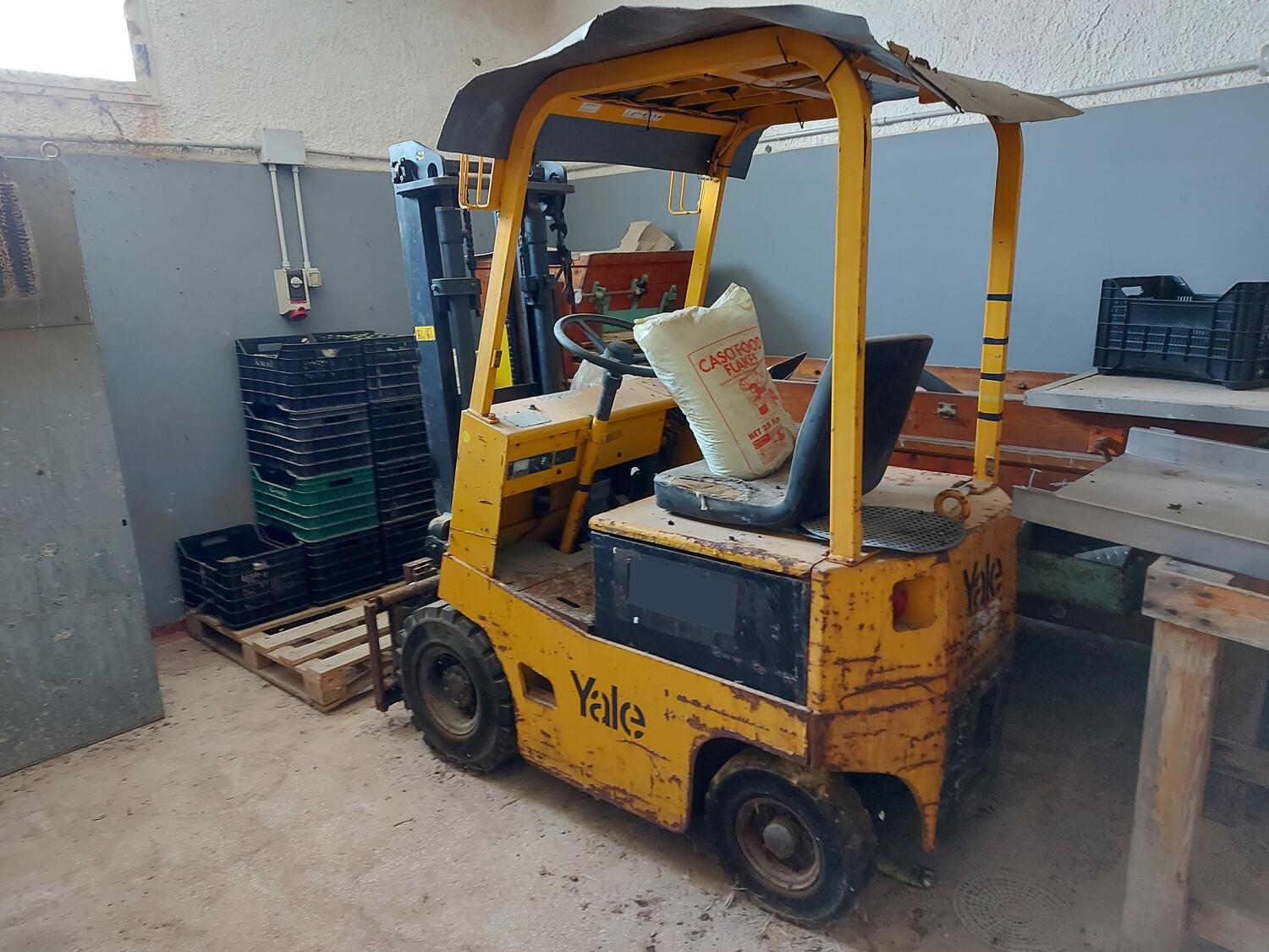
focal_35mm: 24
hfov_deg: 71.6
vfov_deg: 56.8
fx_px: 880
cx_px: 634
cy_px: 476
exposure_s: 1/25
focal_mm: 5.23
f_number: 1.8
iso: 400
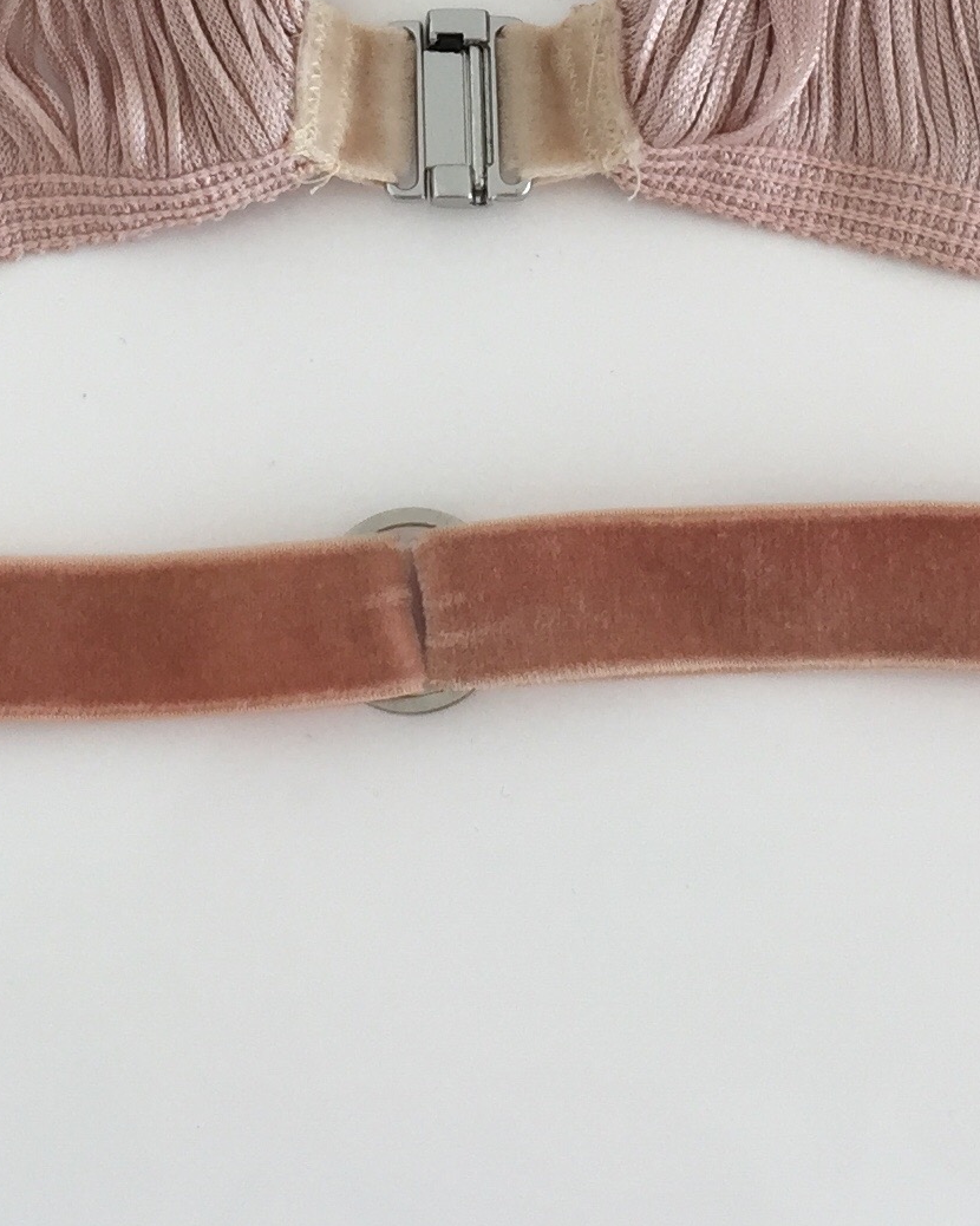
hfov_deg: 17.3
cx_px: 401
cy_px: -115
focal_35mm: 89
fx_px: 3228
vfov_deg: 20.5
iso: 40
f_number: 2.2
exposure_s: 1/120
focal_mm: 4.15
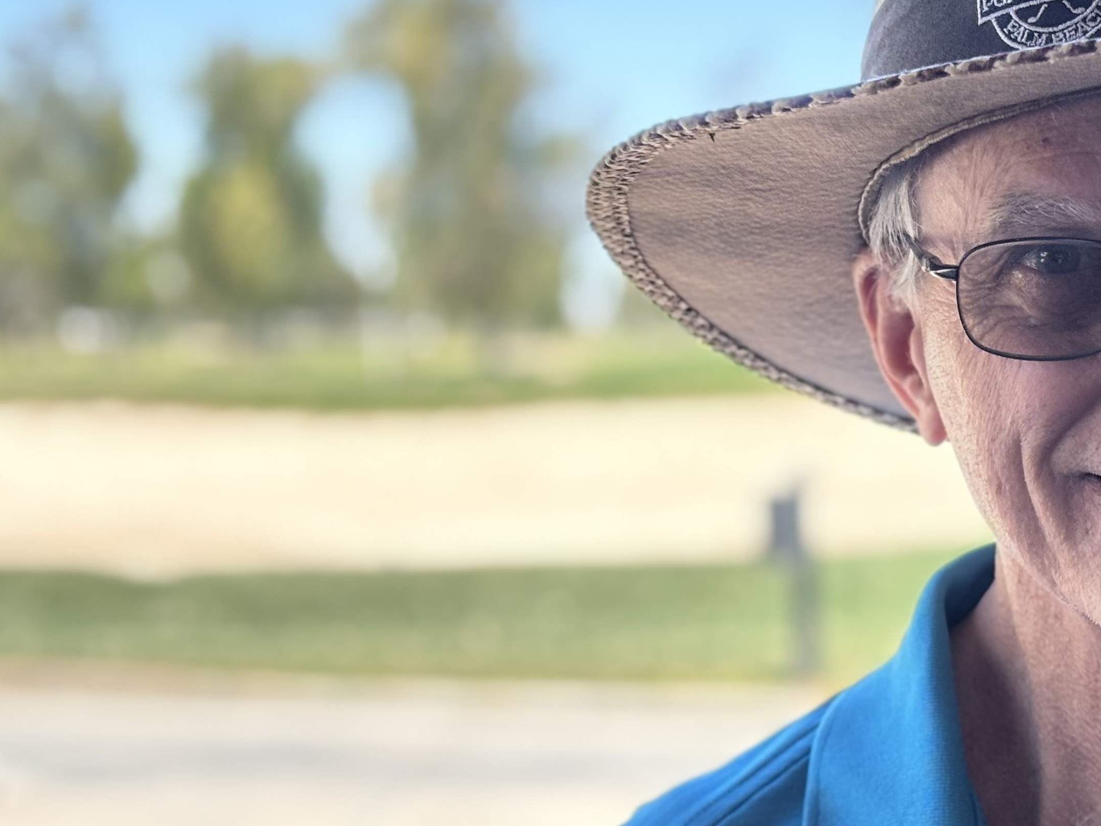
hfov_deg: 19.7
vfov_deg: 15.1
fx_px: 3118
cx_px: 970
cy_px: 416
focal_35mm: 98
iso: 32
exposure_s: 1/654
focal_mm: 5.96
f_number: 1.6
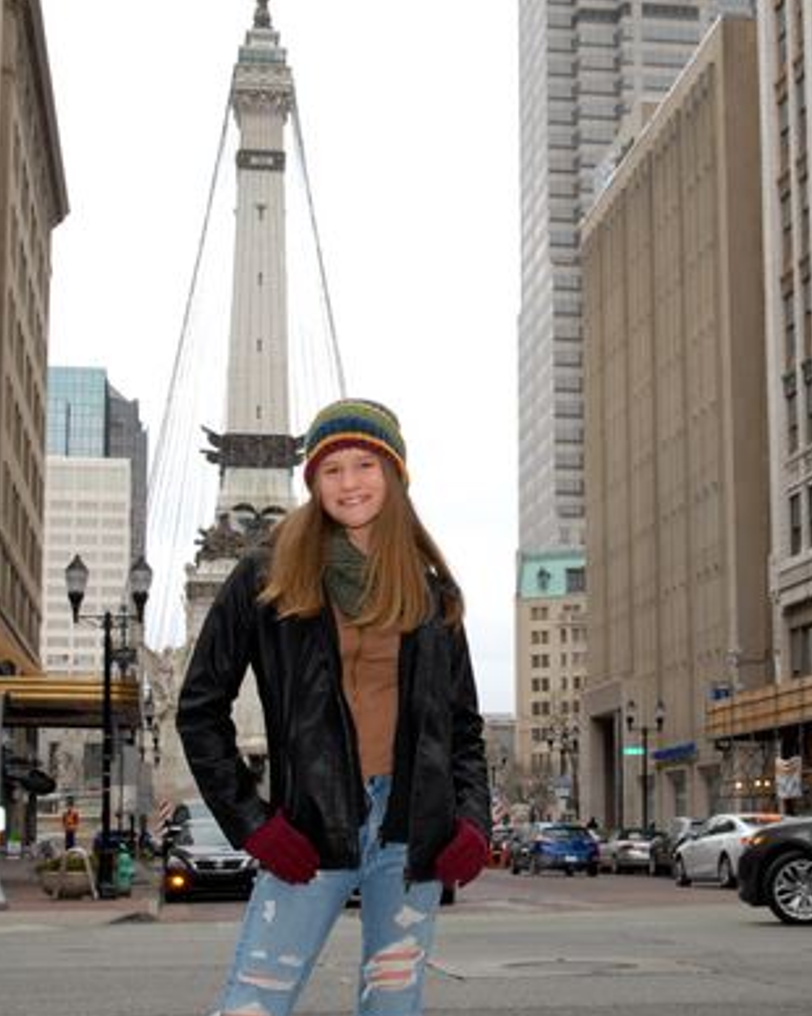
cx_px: 466
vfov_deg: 29.1
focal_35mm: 65
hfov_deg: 23.5
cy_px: 590
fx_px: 1954
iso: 400
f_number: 6.3
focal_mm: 30
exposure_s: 1/100
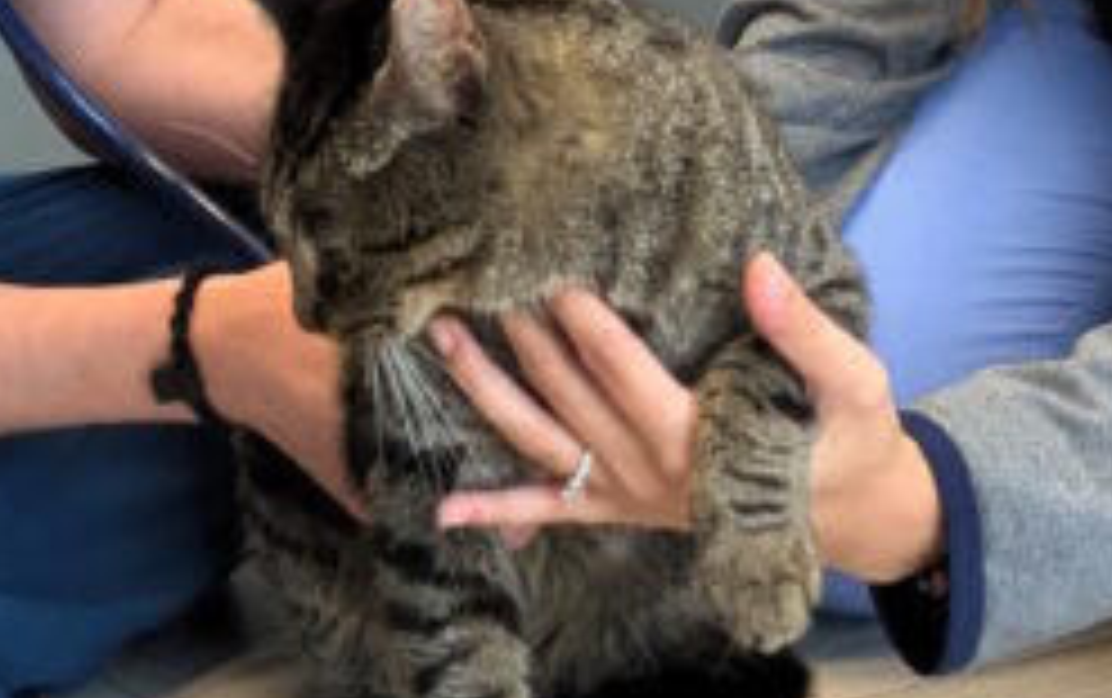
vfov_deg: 12.4
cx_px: 383
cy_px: 9
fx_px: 3186
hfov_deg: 19.7
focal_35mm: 105
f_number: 1.89
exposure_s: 1/120
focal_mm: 5.43
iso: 302
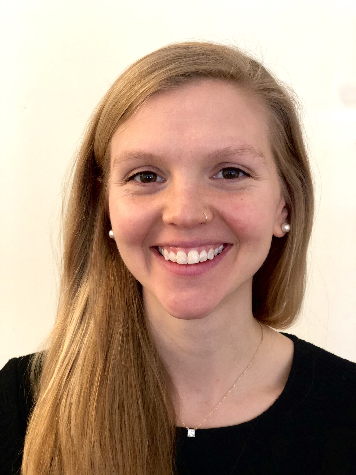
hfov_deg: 28.0
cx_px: 178
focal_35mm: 52
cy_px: 238
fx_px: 713
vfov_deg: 36.8
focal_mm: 6
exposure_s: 1/30
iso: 100
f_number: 2.4
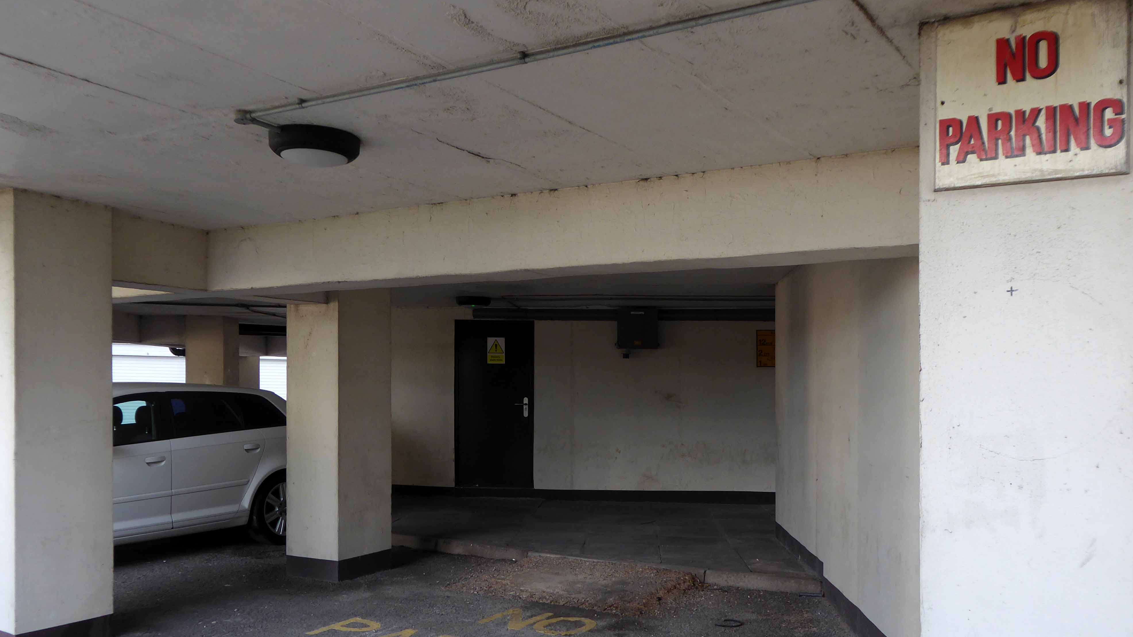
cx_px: 565
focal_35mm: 32
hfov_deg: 61.0
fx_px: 961
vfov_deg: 36.3
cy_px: 429
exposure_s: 1/60
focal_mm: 5
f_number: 3.5
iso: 100
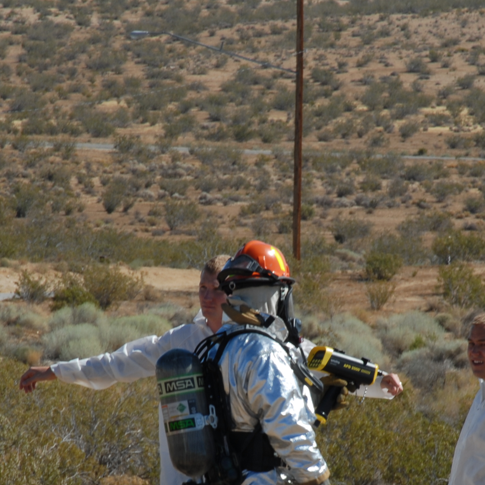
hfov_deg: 4.2
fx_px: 6626
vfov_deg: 4.2
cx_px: 251
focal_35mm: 418
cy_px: 411
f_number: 18
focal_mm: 120
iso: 100
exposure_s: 1/60
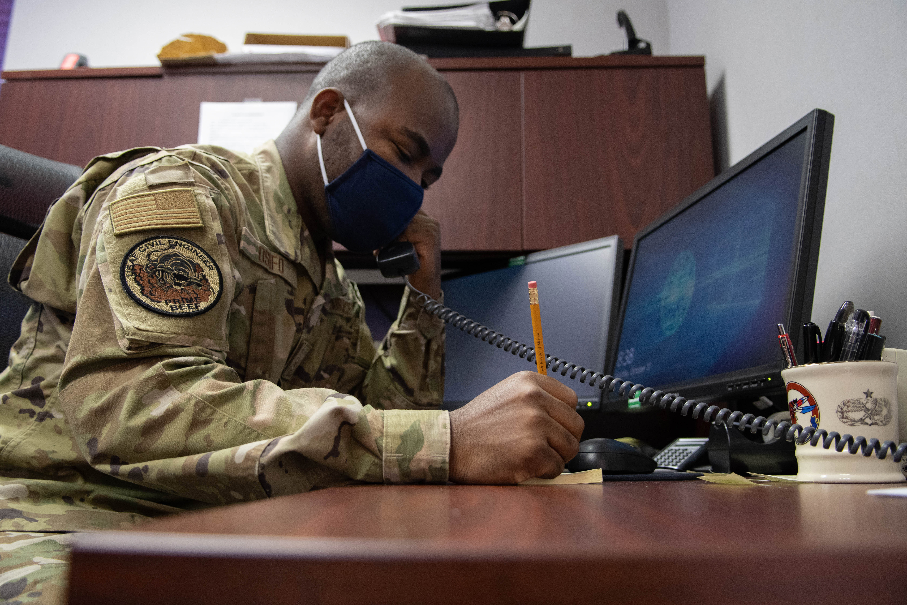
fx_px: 680
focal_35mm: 27
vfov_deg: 47.9
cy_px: 302
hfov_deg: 67.4
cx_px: 454
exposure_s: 1/60
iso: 1000
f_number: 2.8
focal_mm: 18
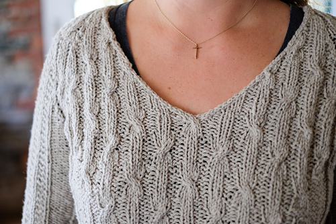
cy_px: 112
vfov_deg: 25.5
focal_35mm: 53
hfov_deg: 37.5
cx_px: 168
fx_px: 494
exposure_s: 1/60
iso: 400
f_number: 1.4
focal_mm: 35
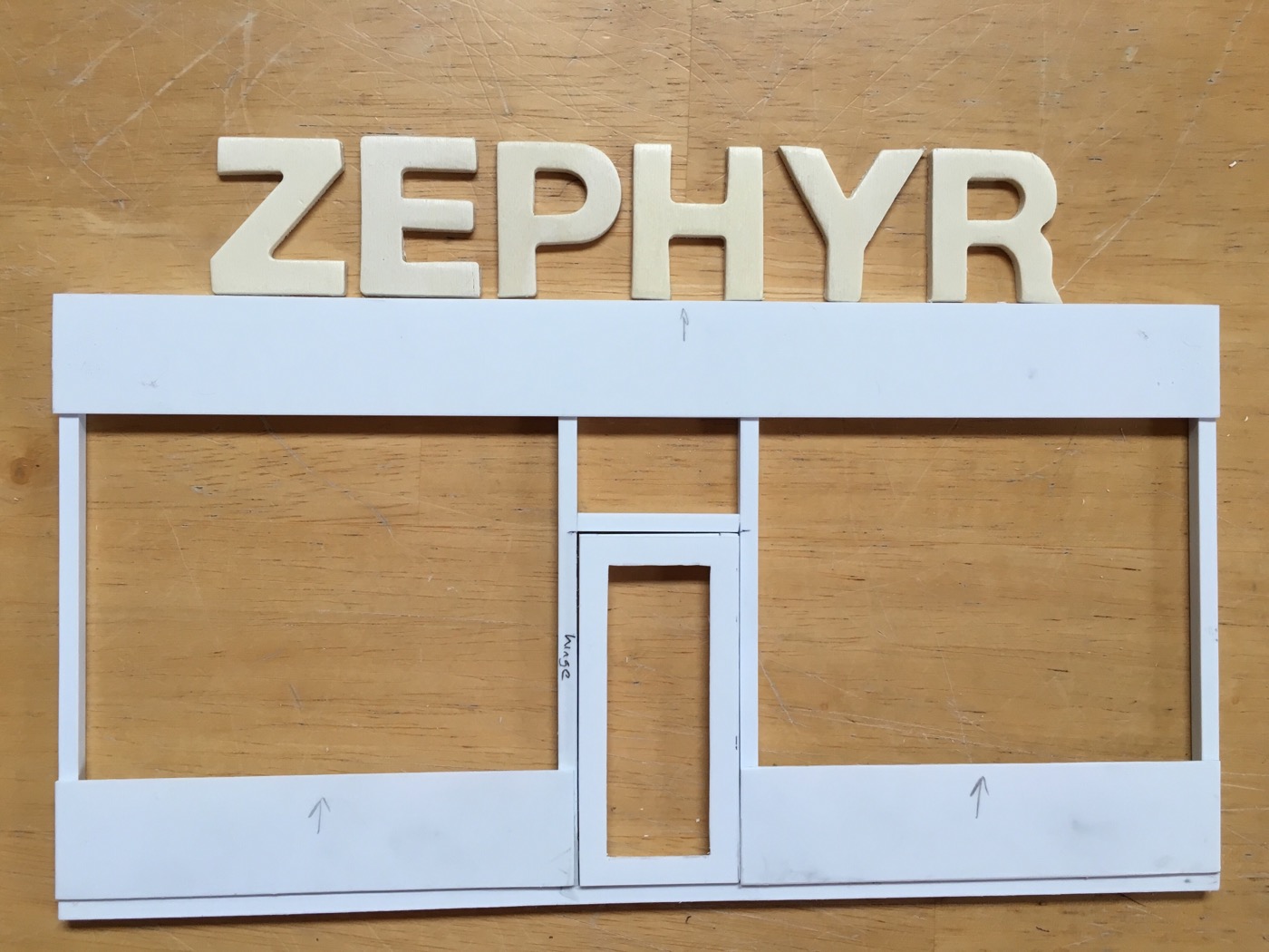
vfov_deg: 48.2
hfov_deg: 61.7
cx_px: 634
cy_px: 476
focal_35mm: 29
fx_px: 1063
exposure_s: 1/40
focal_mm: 4.15
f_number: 2.2
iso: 25
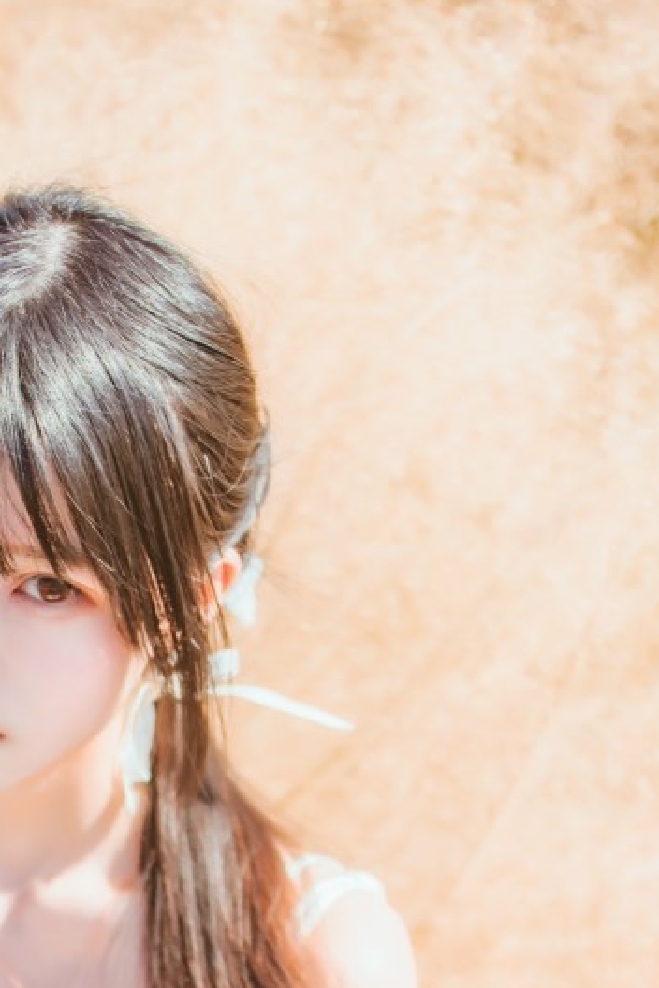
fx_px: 4366
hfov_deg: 8.6
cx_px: 28
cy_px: 1053
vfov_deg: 12.7
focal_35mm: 159
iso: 50
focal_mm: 70
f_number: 2.8
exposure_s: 1/640
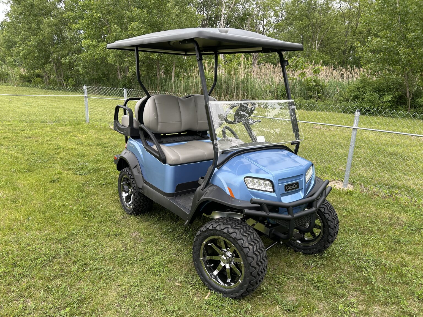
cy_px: 158
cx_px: 212
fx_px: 318
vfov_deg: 53.1
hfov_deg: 67.3
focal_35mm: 26
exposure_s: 1/763
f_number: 1.5
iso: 50
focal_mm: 5.7
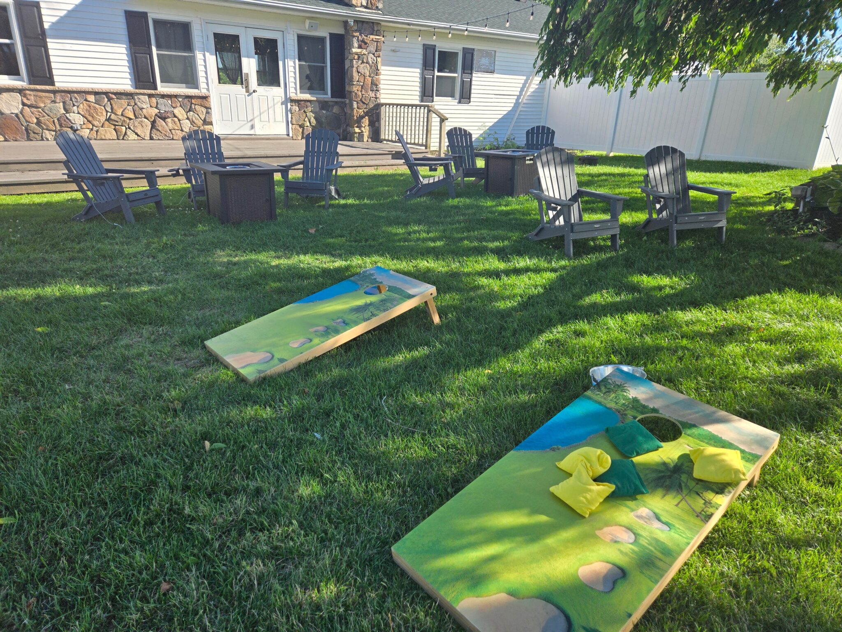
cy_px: 316
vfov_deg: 58.9
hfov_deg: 73.9
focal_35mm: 23
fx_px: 559
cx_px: 421
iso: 25
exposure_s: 1/864
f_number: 1.8
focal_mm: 5.4
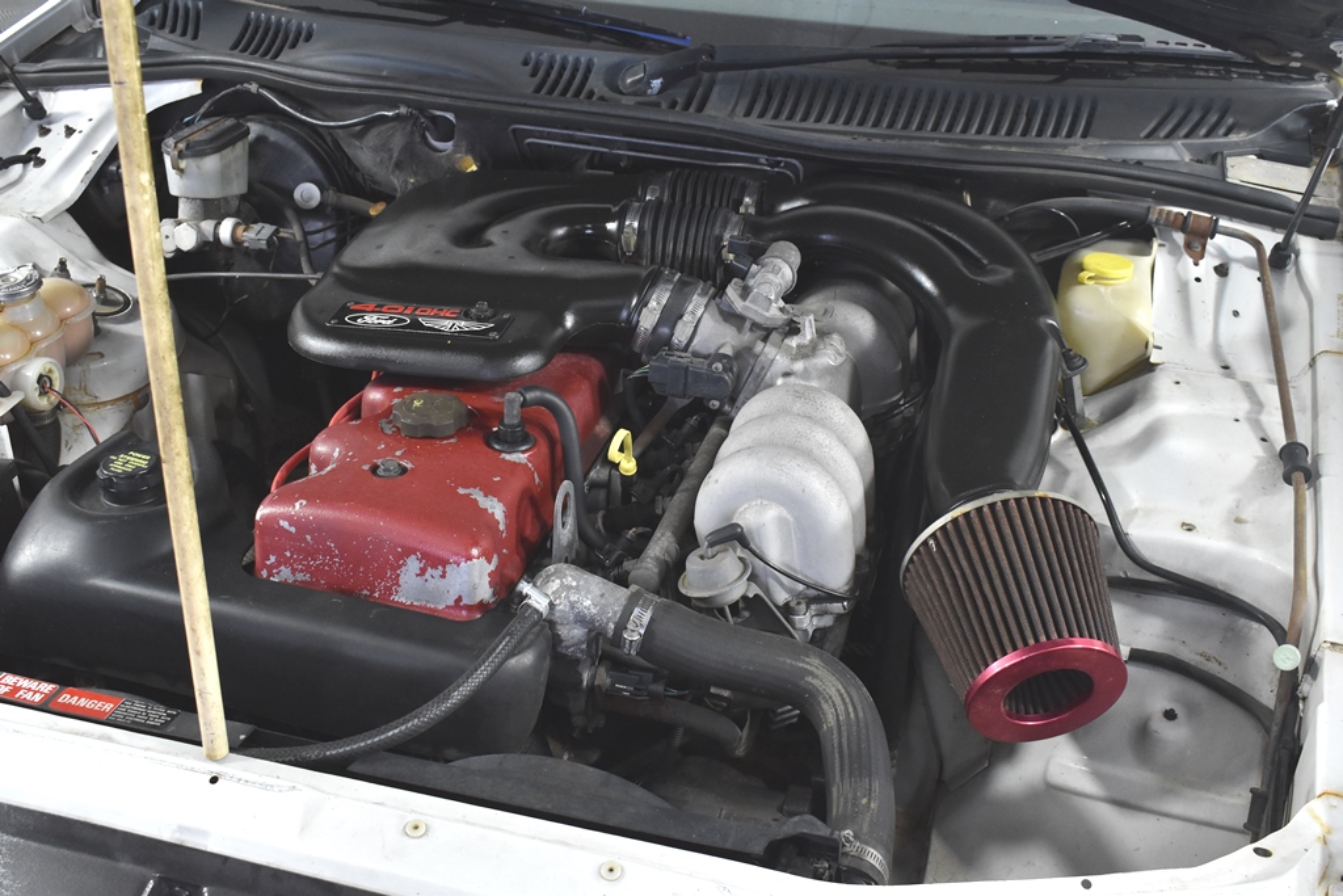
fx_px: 1511
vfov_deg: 33.0
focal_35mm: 40
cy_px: 448
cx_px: 672
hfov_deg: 47.9
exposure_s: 1/200
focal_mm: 27
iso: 1600
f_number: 7.1
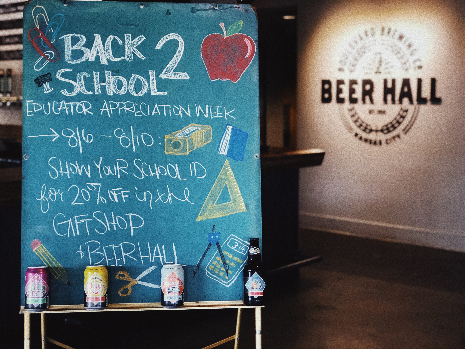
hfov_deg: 33.8
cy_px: 174
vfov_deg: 25.7
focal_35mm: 57
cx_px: 232
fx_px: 766
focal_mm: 6.6
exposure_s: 1/60
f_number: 2.8
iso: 200
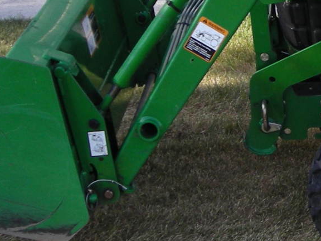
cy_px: 32
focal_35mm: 135
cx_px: 478
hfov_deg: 13.7
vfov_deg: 10.9
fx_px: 1252
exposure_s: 1/170
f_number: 3.2
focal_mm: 6.3
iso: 50
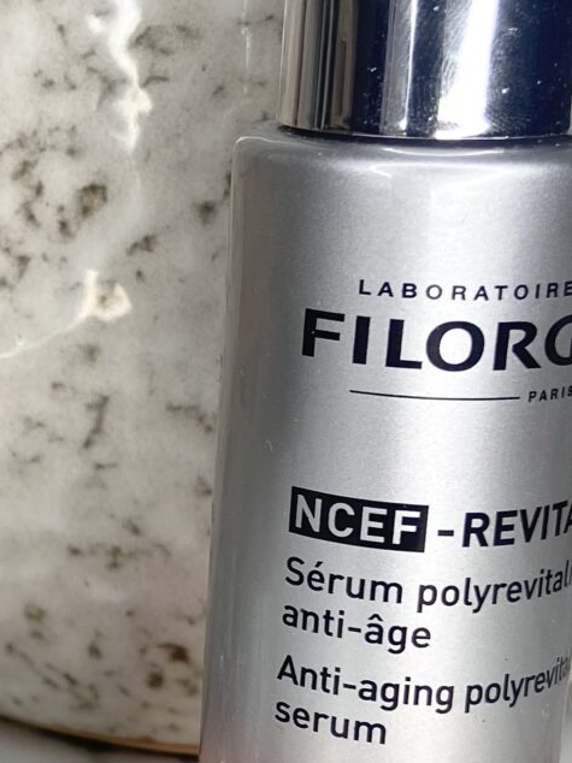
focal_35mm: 84
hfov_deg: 16.6
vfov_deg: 23.3
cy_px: 432
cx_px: -163
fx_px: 1852
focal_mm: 4.25
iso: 32
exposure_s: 1/497
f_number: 1.8
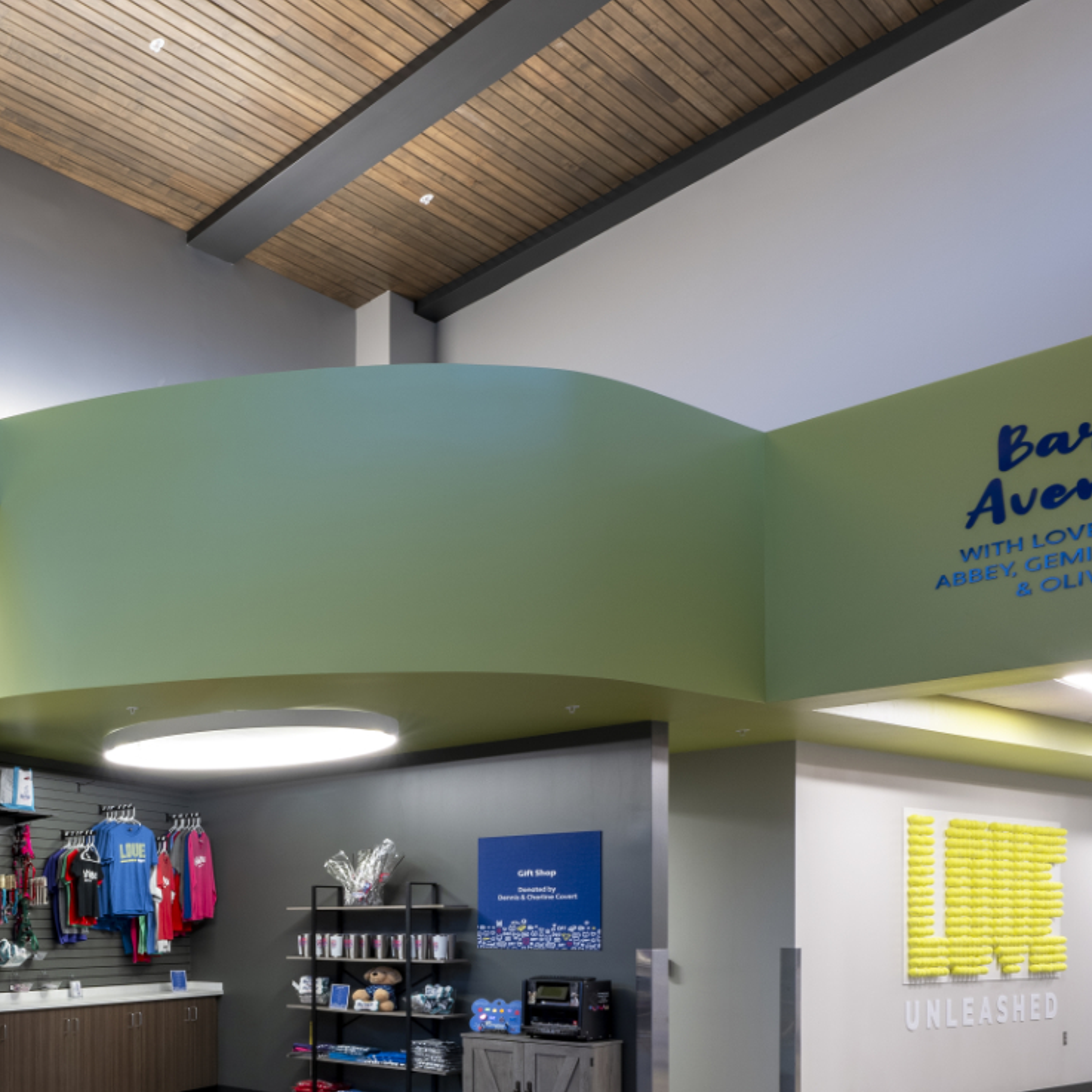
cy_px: 926
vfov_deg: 48.5
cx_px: -204
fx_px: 1106
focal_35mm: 31
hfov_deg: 39.1
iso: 100
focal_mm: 14
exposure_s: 1/2
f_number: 11
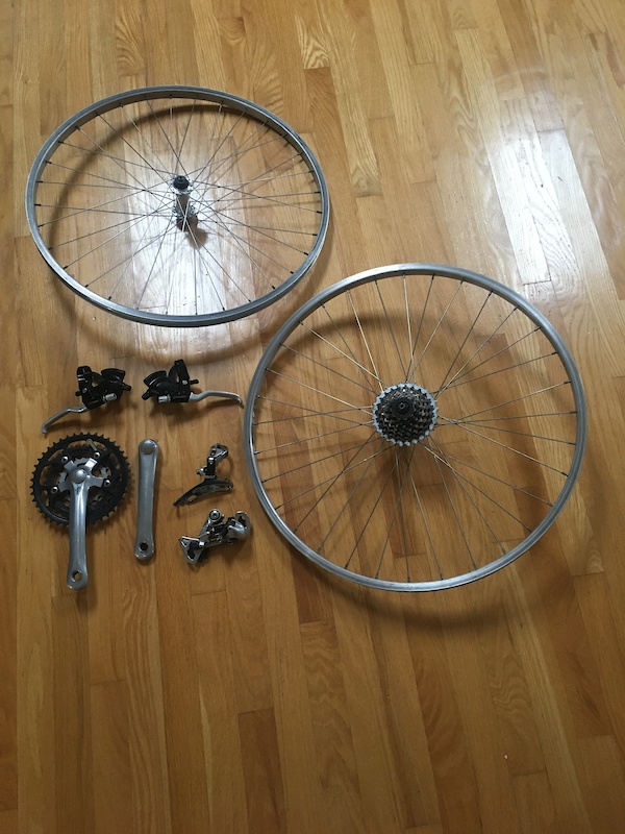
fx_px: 698
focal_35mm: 29
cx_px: 312
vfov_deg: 61.7
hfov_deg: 48.2
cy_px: 417
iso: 125
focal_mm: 4.15
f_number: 2.2
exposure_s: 1/30
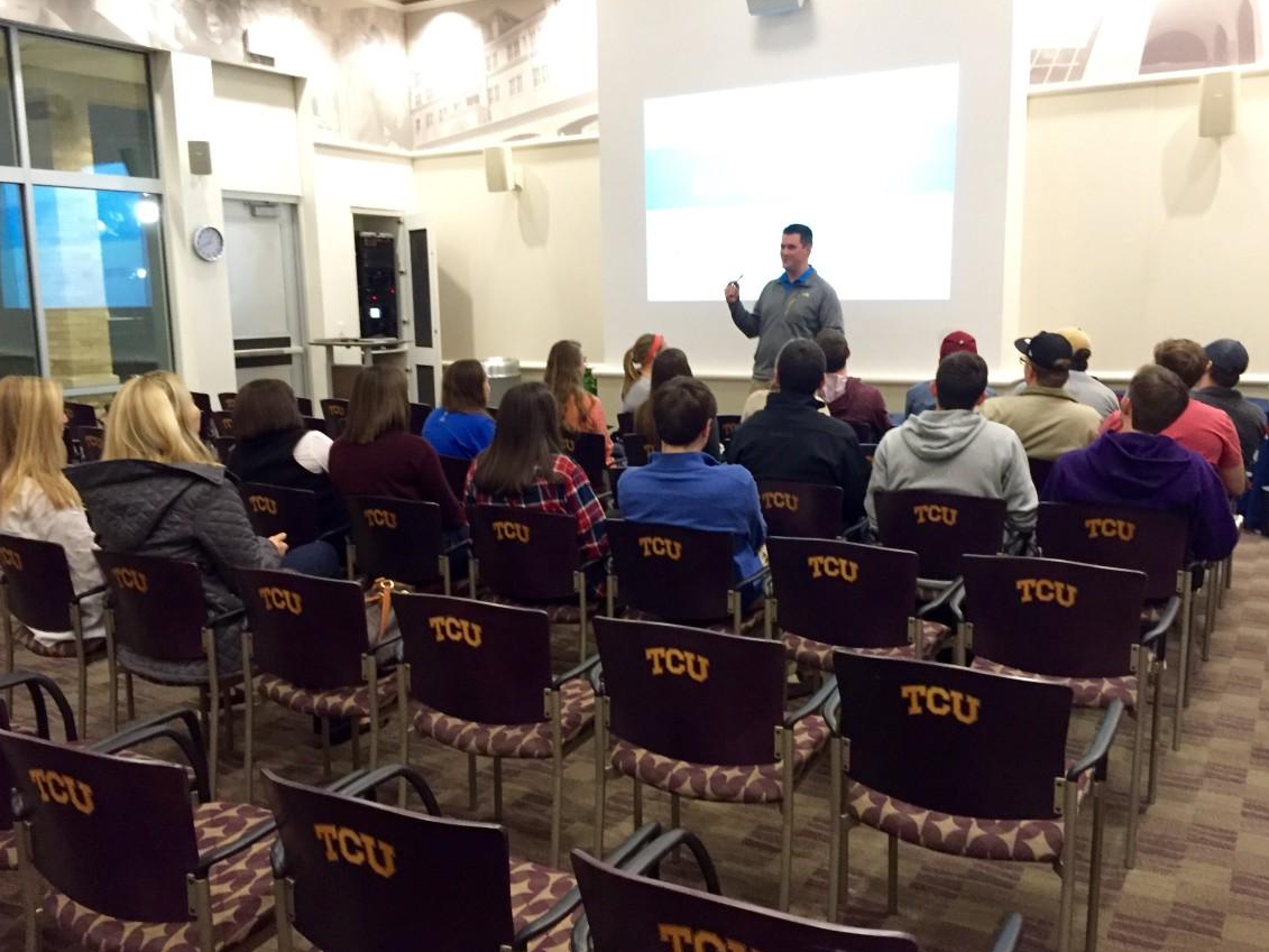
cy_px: 472
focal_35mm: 30
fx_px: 1100
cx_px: 647
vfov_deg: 46.8
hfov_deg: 59.9
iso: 250
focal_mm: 4.15
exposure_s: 1/15
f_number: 2.2
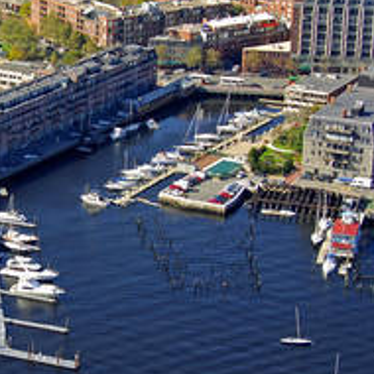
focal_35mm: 129
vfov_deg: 13.5
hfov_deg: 13.3
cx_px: -41
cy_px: 193
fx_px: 1577
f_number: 5
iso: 400
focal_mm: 32
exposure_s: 1/1000
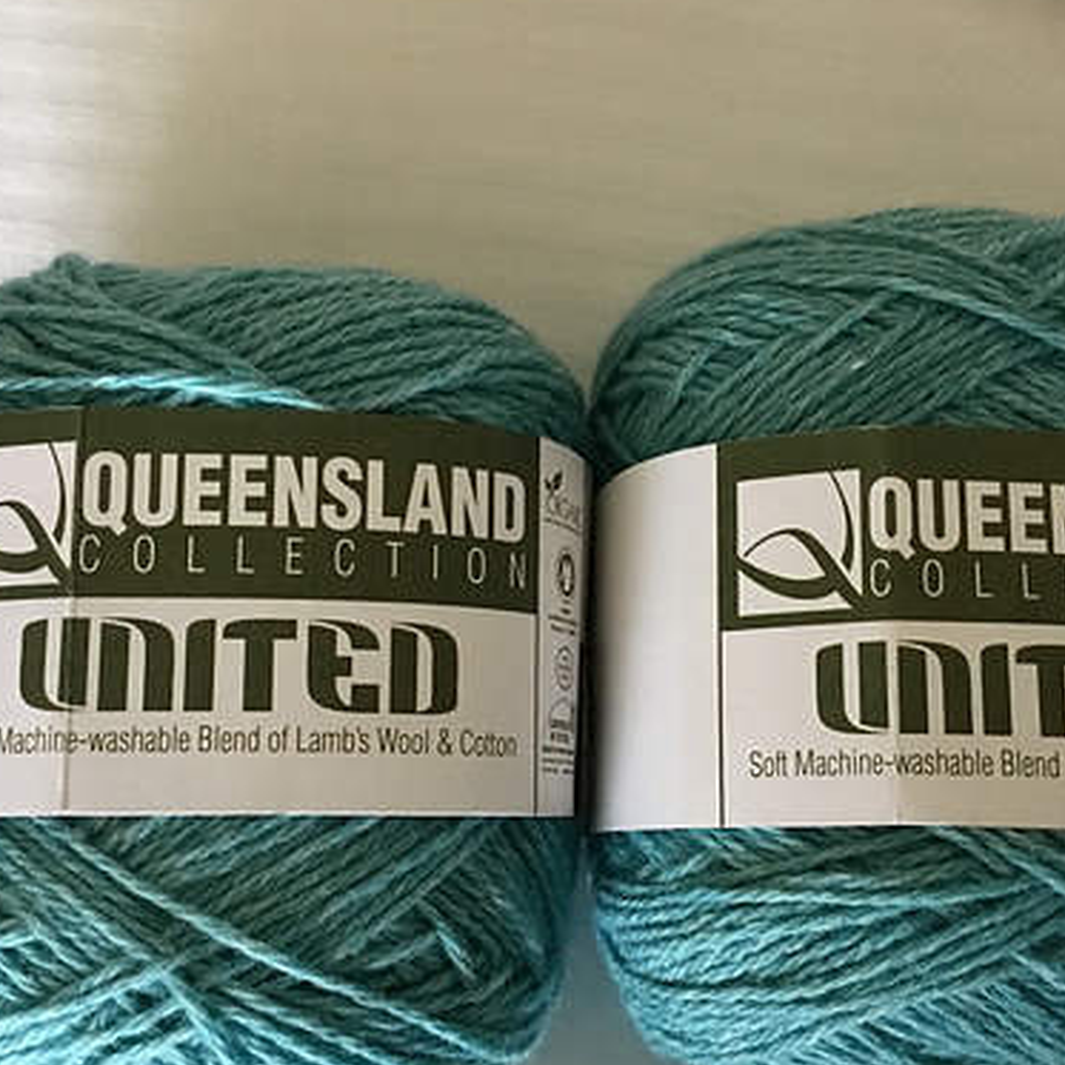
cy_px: 574
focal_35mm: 47
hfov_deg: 36.0
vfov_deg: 36.0
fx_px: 1636
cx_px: 574
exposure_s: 1/30
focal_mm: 3.3
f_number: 2.4
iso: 125
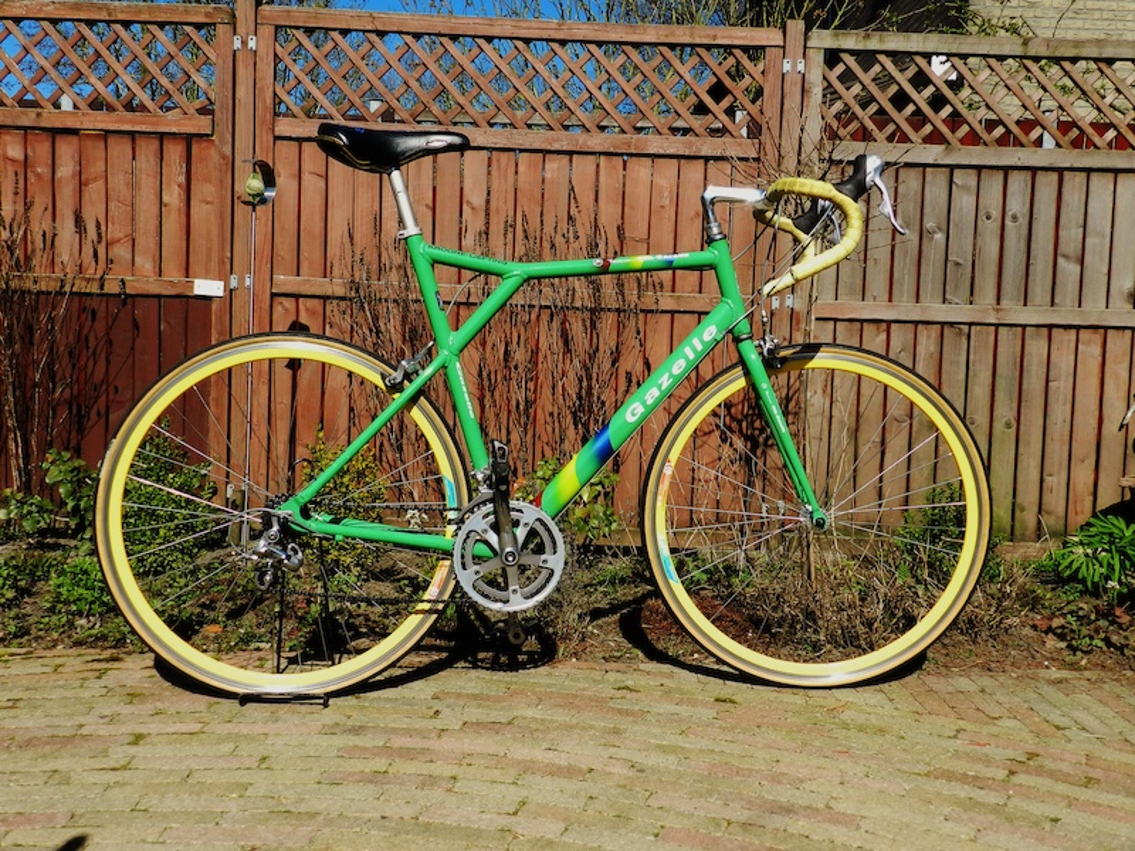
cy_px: 426
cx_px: 568
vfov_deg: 44.2
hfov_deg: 56.8
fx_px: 1049
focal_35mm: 32
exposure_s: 1/1000
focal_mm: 5.6
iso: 160
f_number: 3.7
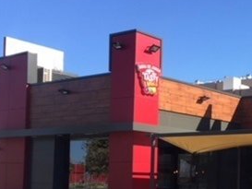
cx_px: 237
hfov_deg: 27.3
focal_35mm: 68
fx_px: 495
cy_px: 164
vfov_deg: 21.2
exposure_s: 1/964
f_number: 2.2
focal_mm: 4.15
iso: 32
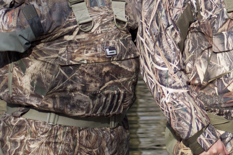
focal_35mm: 273
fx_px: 1767
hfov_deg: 7.5
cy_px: -10
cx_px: 271
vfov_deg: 5.0
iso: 320
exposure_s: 1/500
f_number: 5.6
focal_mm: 70
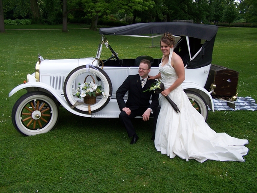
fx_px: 282
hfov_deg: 49.0
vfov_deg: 37.7
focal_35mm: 38
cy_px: 96
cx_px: 128
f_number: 2.8
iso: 64
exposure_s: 1/320
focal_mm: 6.3
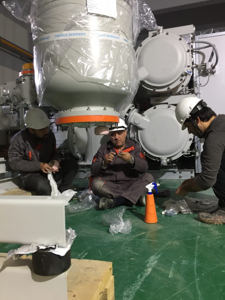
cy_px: 150
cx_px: 112
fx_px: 251
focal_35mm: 29
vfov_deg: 61.7
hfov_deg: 48.2
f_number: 2.2
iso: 125
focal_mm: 4.15
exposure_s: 1/33
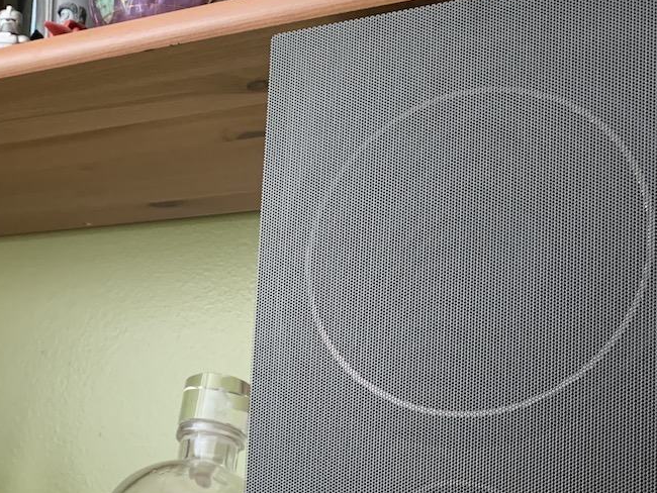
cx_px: 206
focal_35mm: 48
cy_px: 426
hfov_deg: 39.1
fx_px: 911
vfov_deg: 29.3
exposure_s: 1/40
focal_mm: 4.25
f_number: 1.8
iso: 400
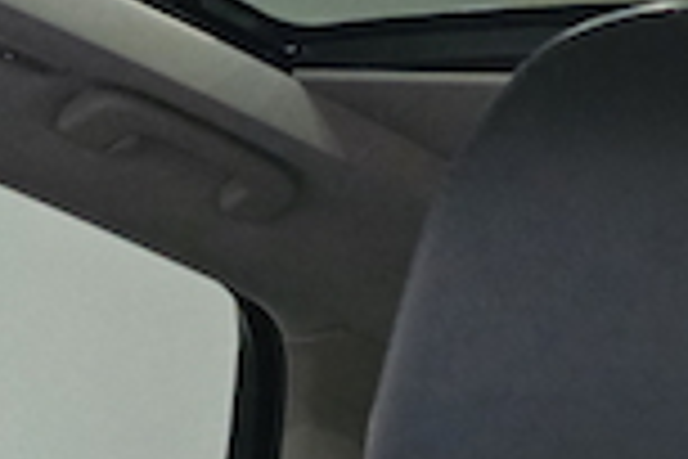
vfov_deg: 13.6
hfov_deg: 20.1
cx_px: 117
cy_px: 76
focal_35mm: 100
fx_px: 1911
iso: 1600
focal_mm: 6.3
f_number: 1.7
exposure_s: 1/54
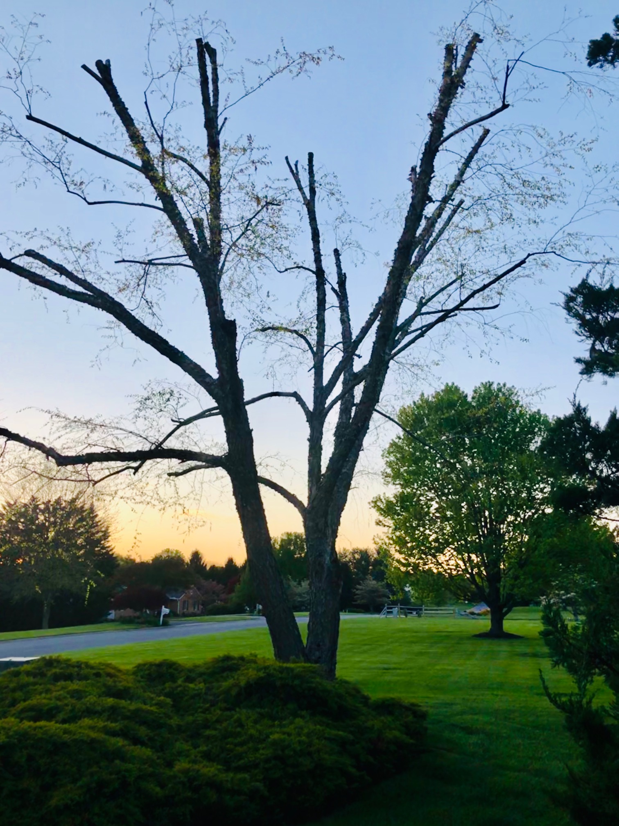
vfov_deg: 63.4
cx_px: 310
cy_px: 413
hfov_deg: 49.7
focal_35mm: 28
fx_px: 668
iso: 20
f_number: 1.8
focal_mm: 3.99
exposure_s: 1/600
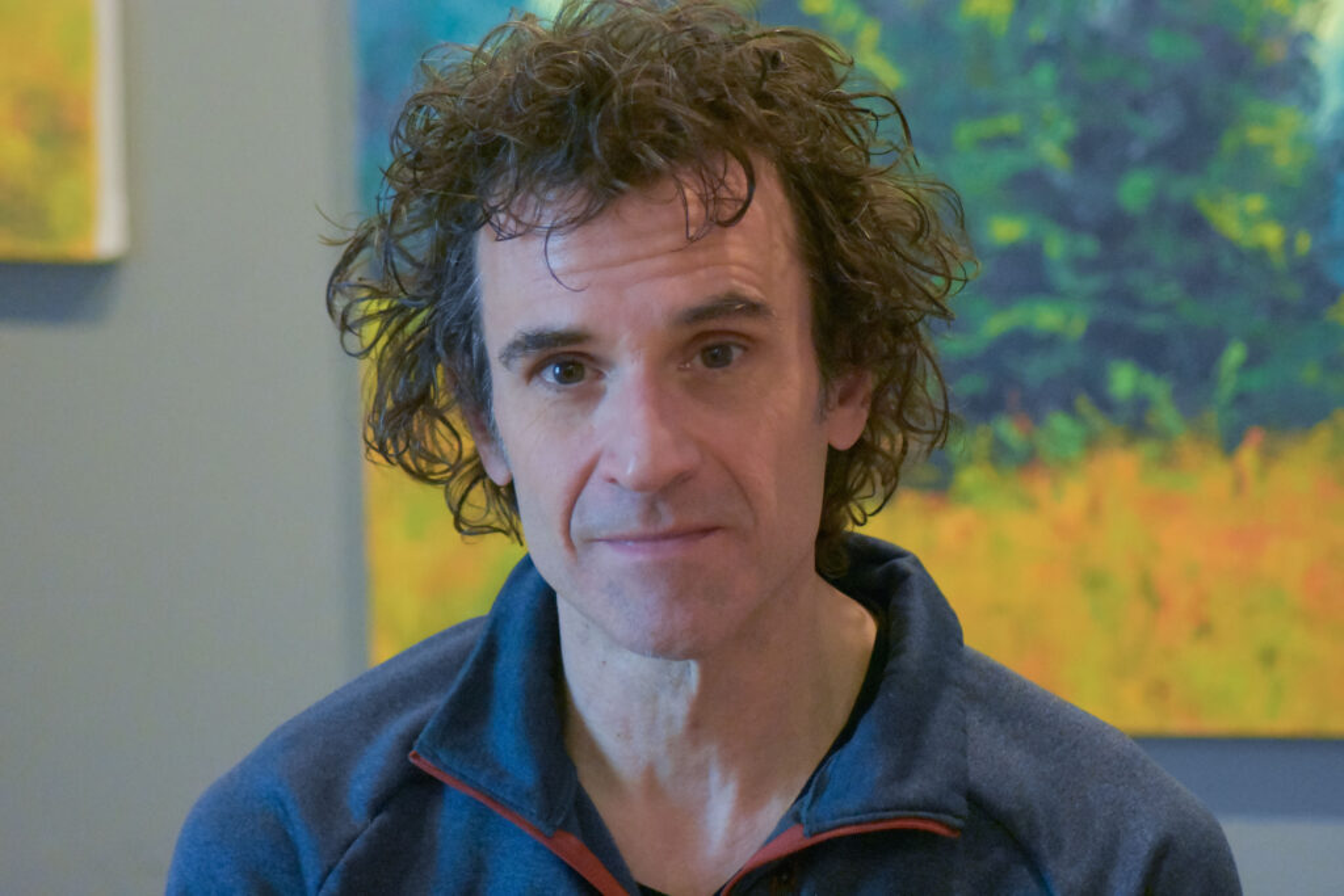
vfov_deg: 8.2
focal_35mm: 168
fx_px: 6272
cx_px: 672
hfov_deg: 12.2
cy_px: 448
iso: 12800
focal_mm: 112
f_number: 4.2
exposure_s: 1/200
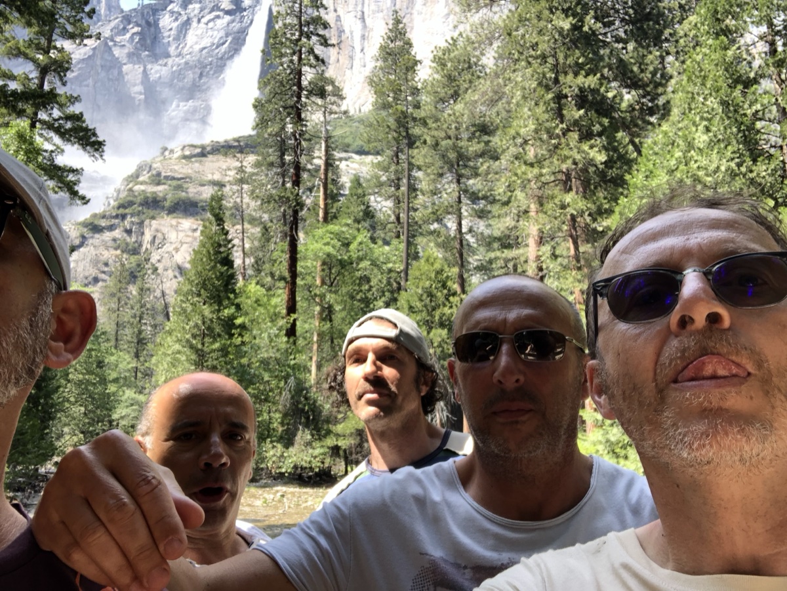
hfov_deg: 56.8
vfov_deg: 44.2
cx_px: 394
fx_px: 728
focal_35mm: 32
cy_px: 296
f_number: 2.2
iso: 32
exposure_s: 1/120
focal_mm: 2.87
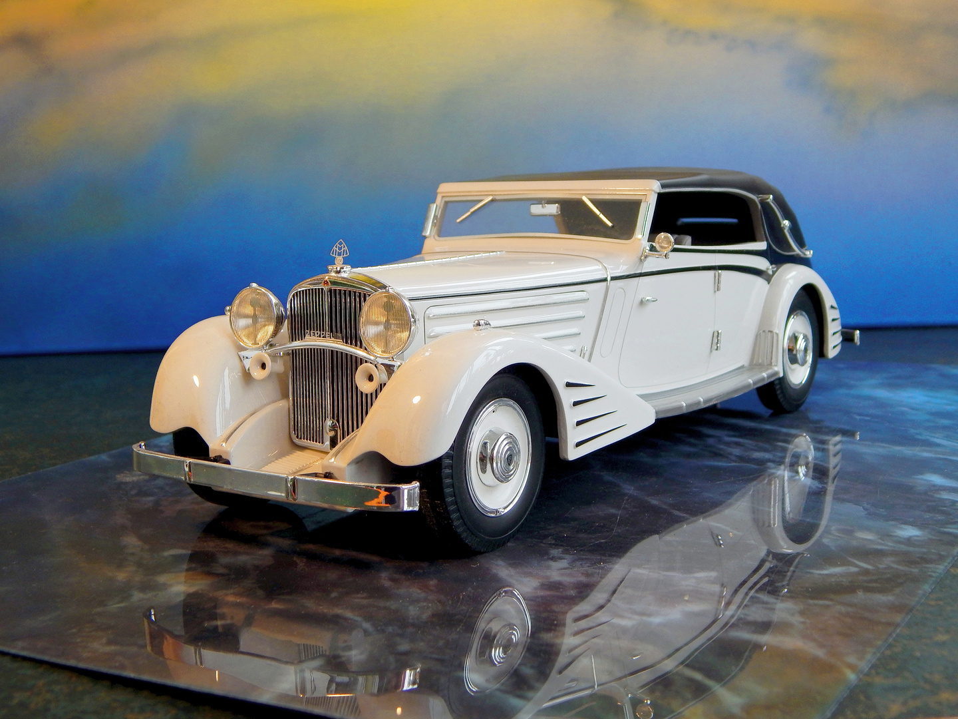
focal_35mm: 49
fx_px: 1356
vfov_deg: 29.7
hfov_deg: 38.9
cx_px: 479
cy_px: 360
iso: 125
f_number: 3.7
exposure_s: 1/80
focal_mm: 8.6
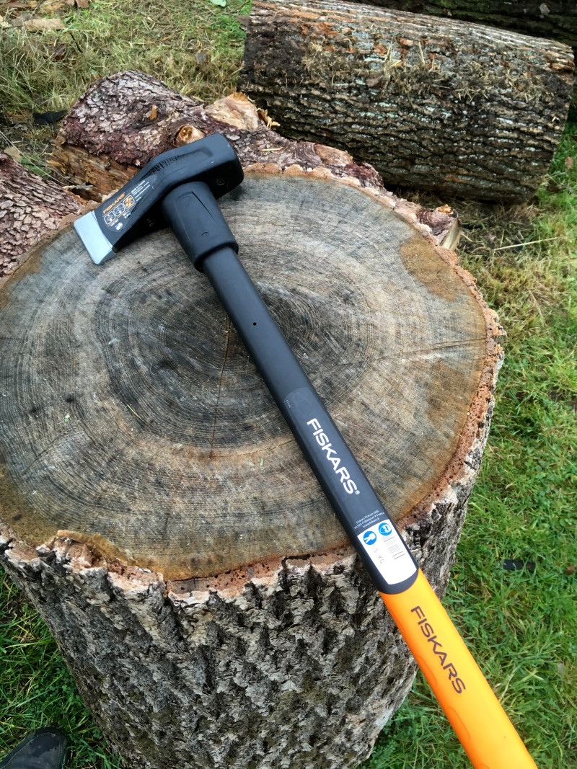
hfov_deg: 48.2
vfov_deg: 61.7
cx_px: 288
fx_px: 645
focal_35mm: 29
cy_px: 384
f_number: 2.2
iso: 40
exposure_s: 1/33
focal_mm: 4.15
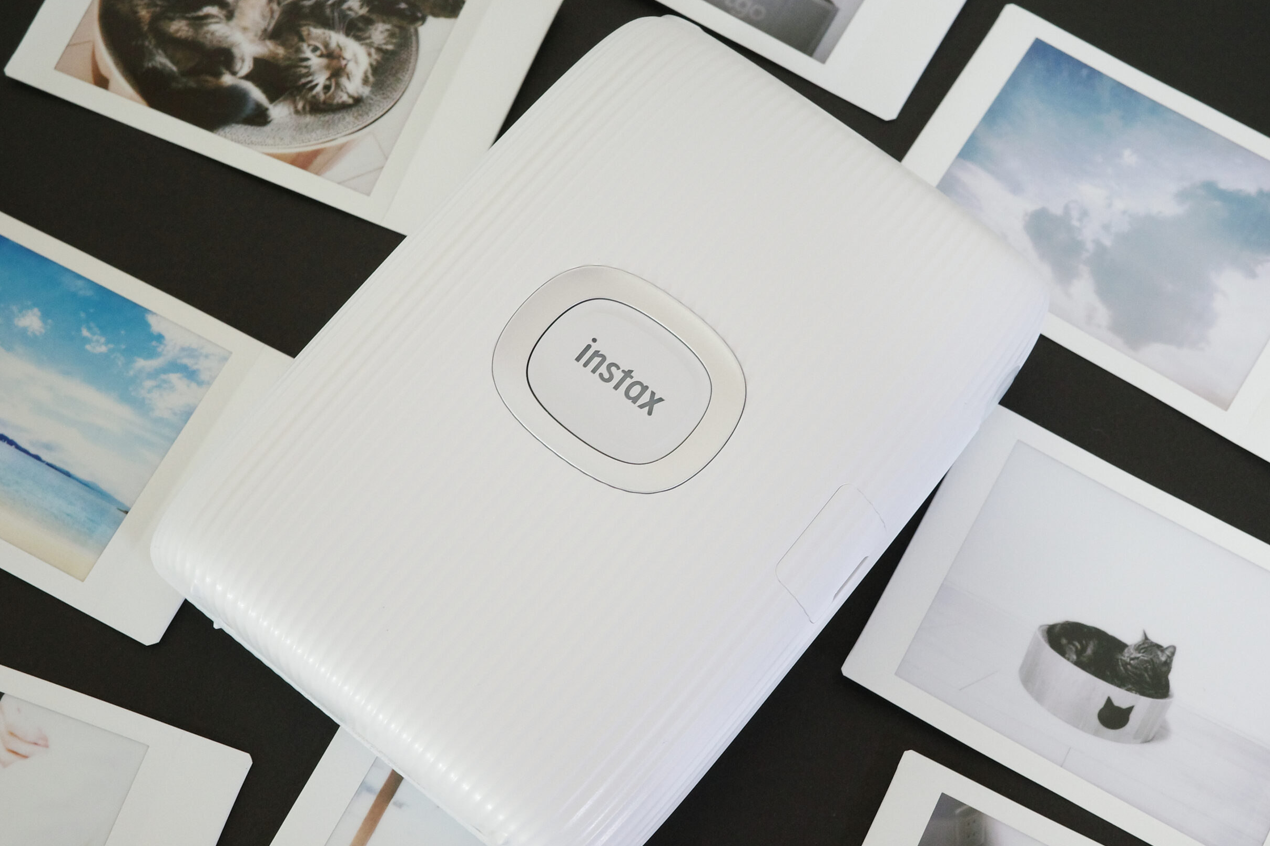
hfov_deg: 37.5
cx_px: 631
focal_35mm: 53
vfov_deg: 25.5
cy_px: 446
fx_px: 1870
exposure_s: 1/30
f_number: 8
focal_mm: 26
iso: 1250
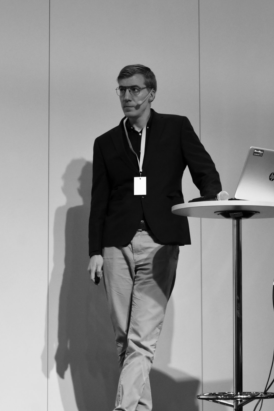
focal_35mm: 107
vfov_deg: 19.1
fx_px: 1221
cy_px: 200
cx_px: 160
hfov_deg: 12.8
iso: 3600
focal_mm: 58
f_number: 5
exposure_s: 1/60
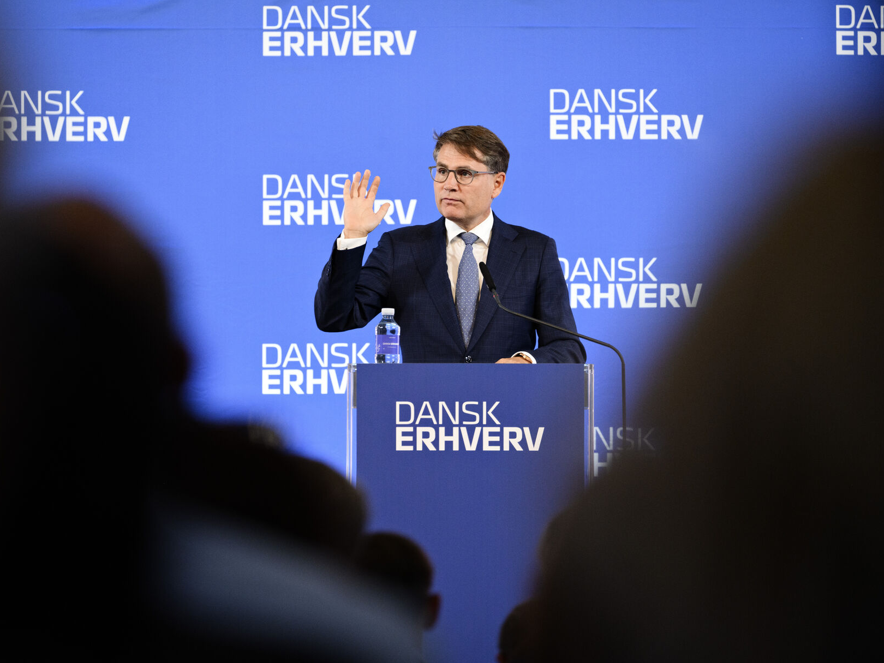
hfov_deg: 6.2
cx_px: 408
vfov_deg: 4.7
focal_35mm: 319
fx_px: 8146
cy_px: 336
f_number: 5.6
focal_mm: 280
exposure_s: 1/200
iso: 1000
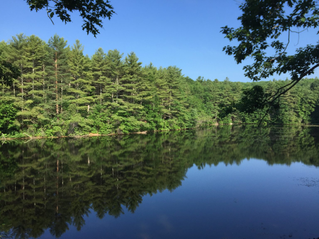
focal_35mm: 29
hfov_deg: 61.7
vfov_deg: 48.2
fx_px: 267
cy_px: 120
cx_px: 160
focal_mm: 4.15
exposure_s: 1/1276
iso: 32
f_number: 2.2
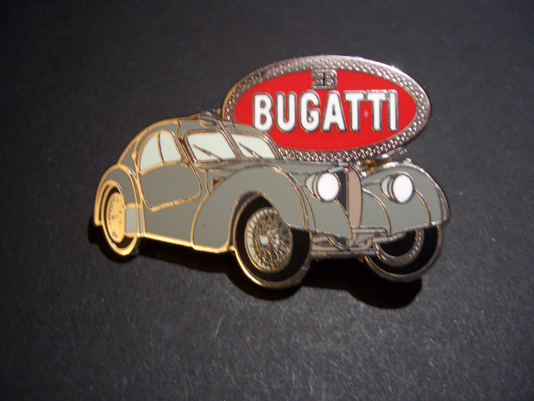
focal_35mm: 35
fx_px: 540
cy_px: 200
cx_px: 267
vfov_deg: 40.7
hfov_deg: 52.6
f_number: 2.6
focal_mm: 5.8
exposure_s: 1/8
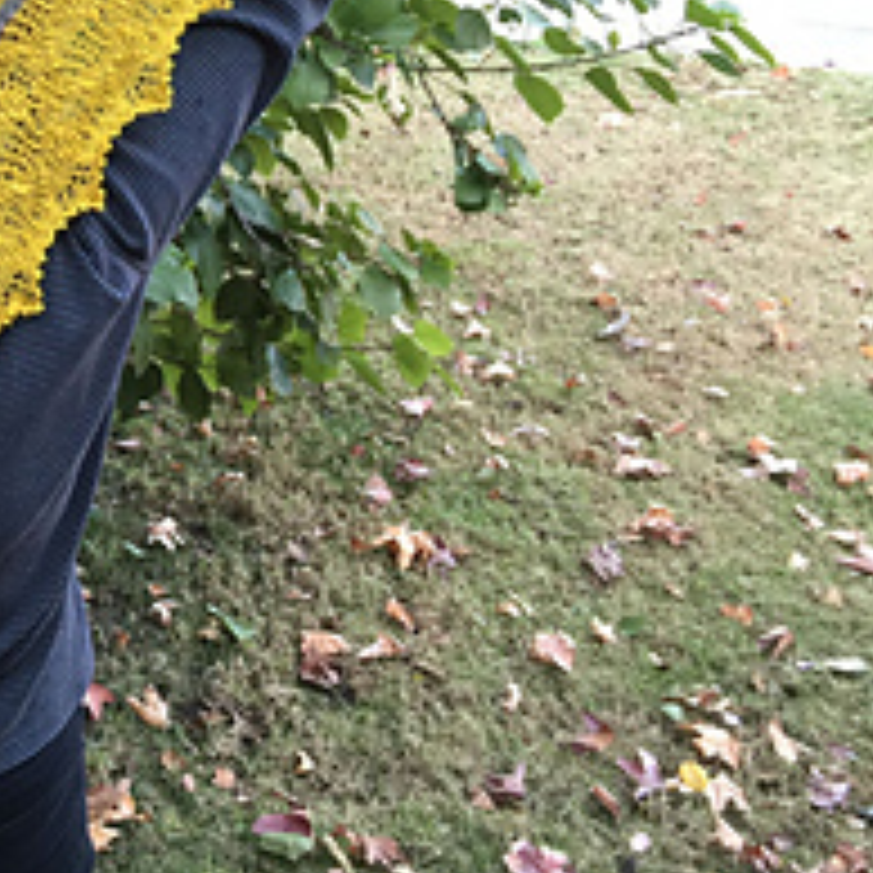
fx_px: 1883
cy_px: 160
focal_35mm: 66
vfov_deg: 25.6
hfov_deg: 23.3
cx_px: -248
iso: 32
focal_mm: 4.15
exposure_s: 1/15
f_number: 2.2
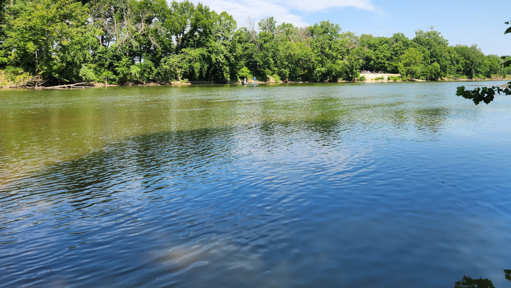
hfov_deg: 60.3
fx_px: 434
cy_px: 69
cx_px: 317
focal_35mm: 32
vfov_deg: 35.8
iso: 20
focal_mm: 5.4
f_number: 1.8
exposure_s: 1/1096
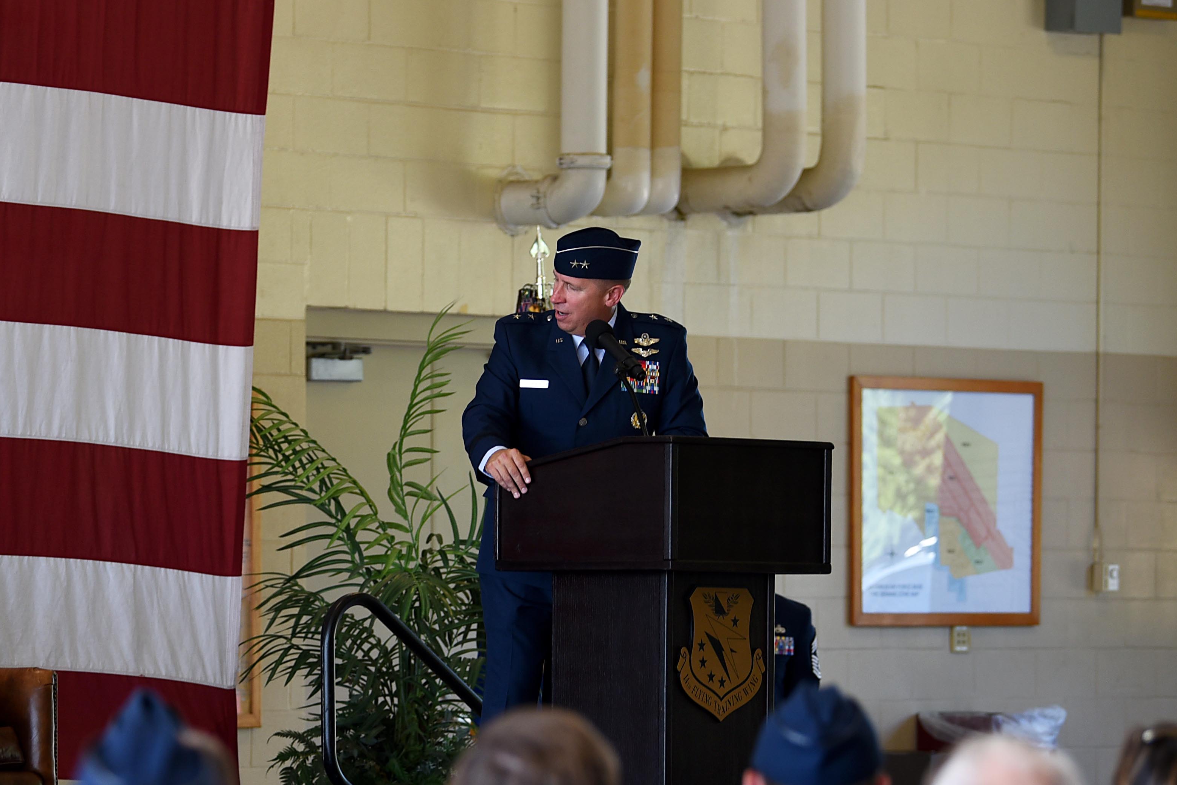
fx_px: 6636
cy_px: 577
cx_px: 229
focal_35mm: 203
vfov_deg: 6.8
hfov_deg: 10.1
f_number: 3.2
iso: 320
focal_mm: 105
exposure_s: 1/400
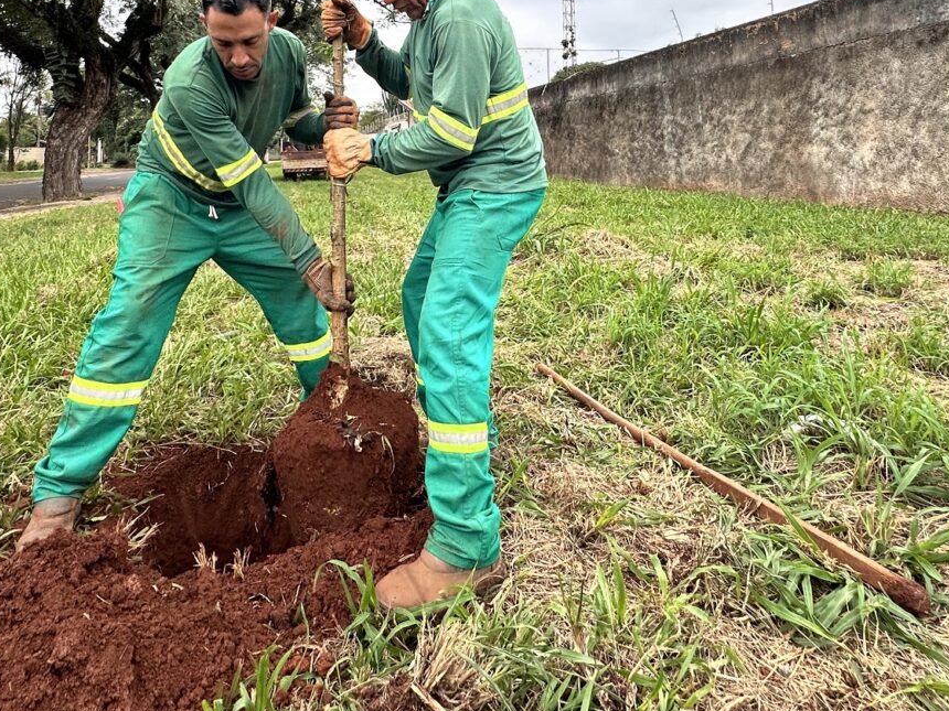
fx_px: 685
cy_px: 98
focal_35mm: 25
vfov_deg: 50.0
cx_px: 414
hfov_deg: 69.1
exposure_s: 1/454
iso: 40
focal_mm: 2.22
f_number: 2.2
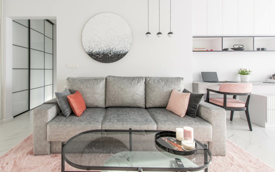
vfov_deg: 67.4
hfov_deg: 93.6
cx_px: 116
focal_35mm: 17
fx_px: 127
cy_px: 69
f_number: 10
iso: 125
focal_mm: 14
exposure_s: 1/10
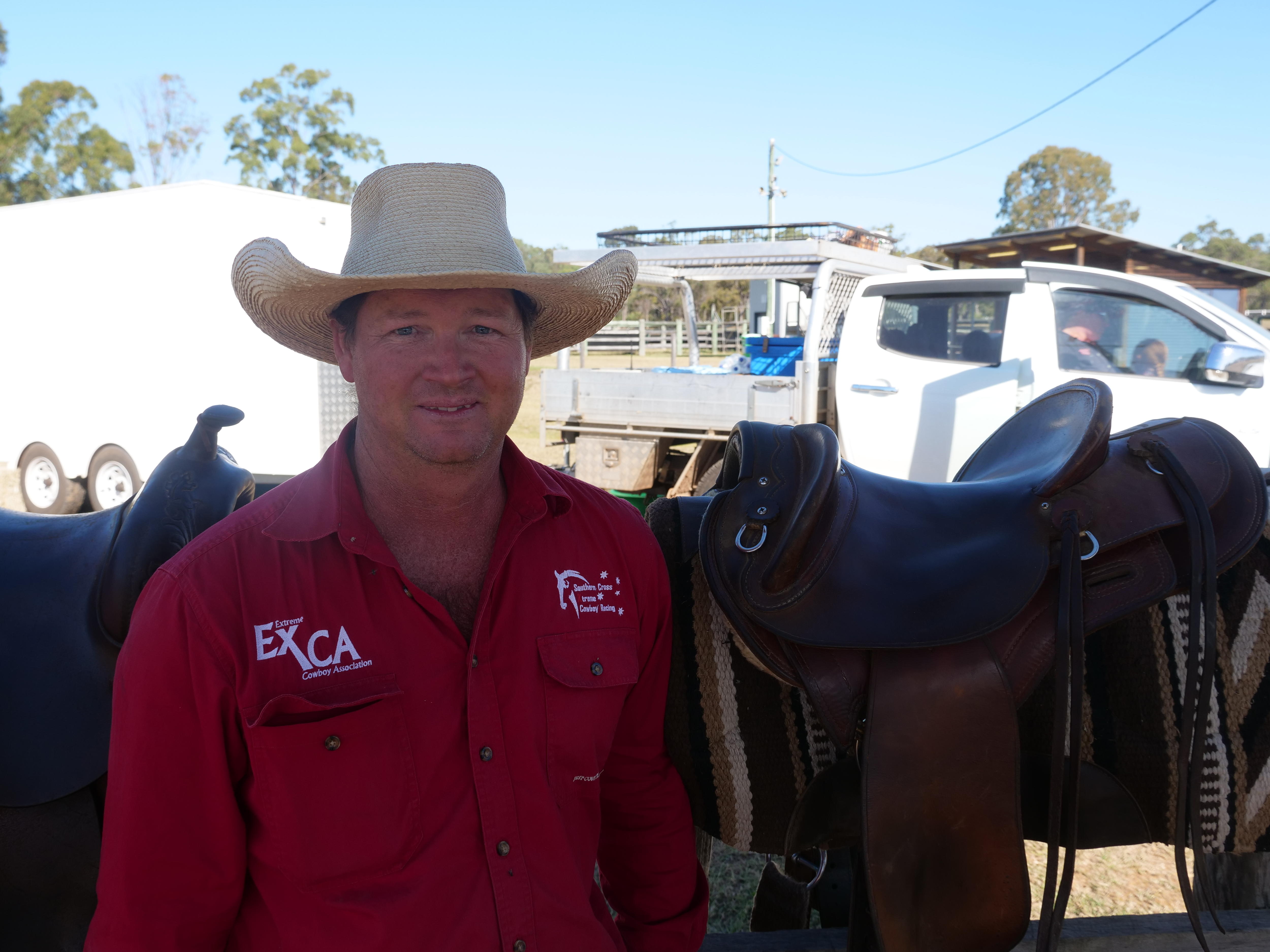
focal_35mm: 32
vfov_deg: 44.2
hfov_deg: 56.8
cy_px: 476
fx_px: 1174
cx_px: 635
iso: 200
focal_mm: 16
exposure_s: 1/400
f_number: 5
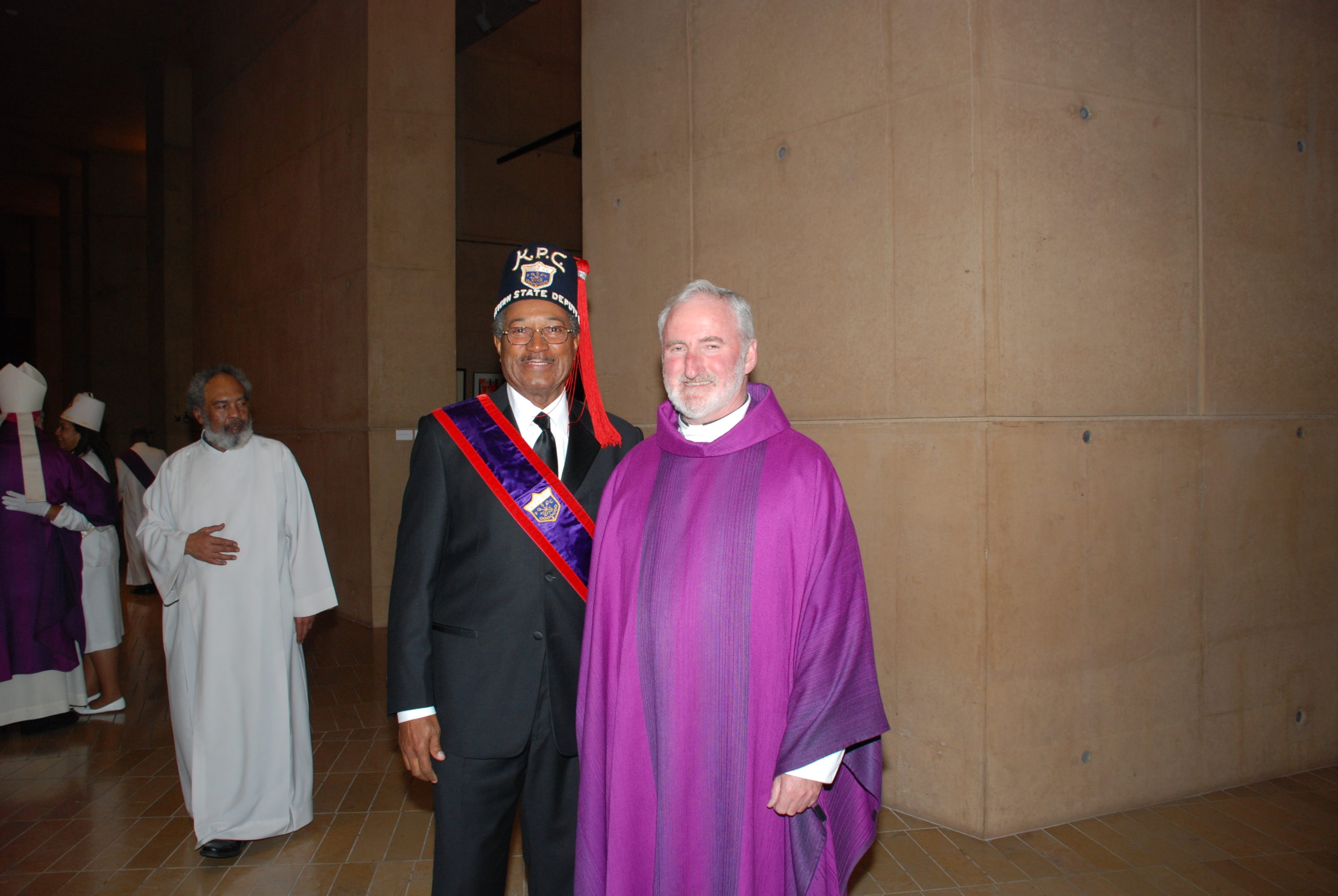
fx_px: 1116
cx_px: 669
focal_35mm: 30
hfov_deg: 61.9
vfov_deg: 43.7
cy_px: 448
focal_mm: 20
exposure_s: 1/60
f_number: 4
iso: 360
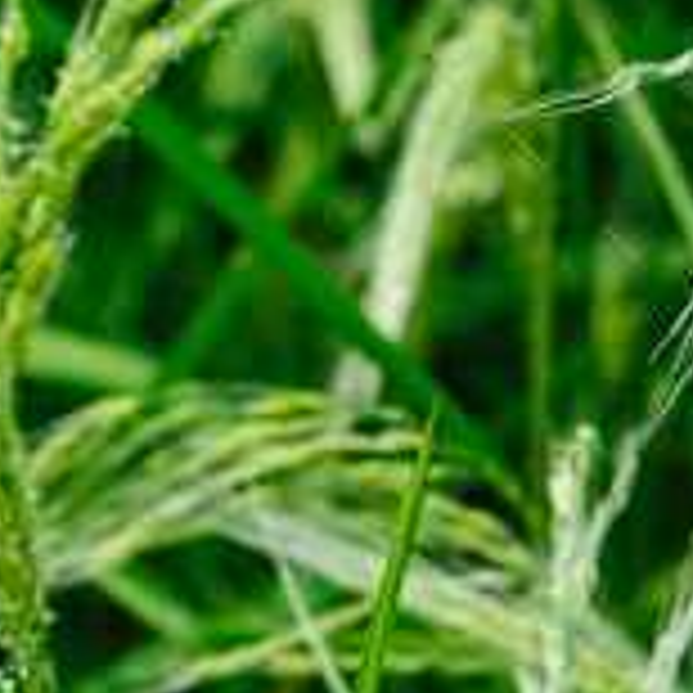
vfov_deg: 5.1
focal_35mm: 341
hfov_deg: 5.1
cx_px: 824
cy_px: 2
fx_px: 7724
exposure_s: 1/250
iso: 200
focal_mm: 105
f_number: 8
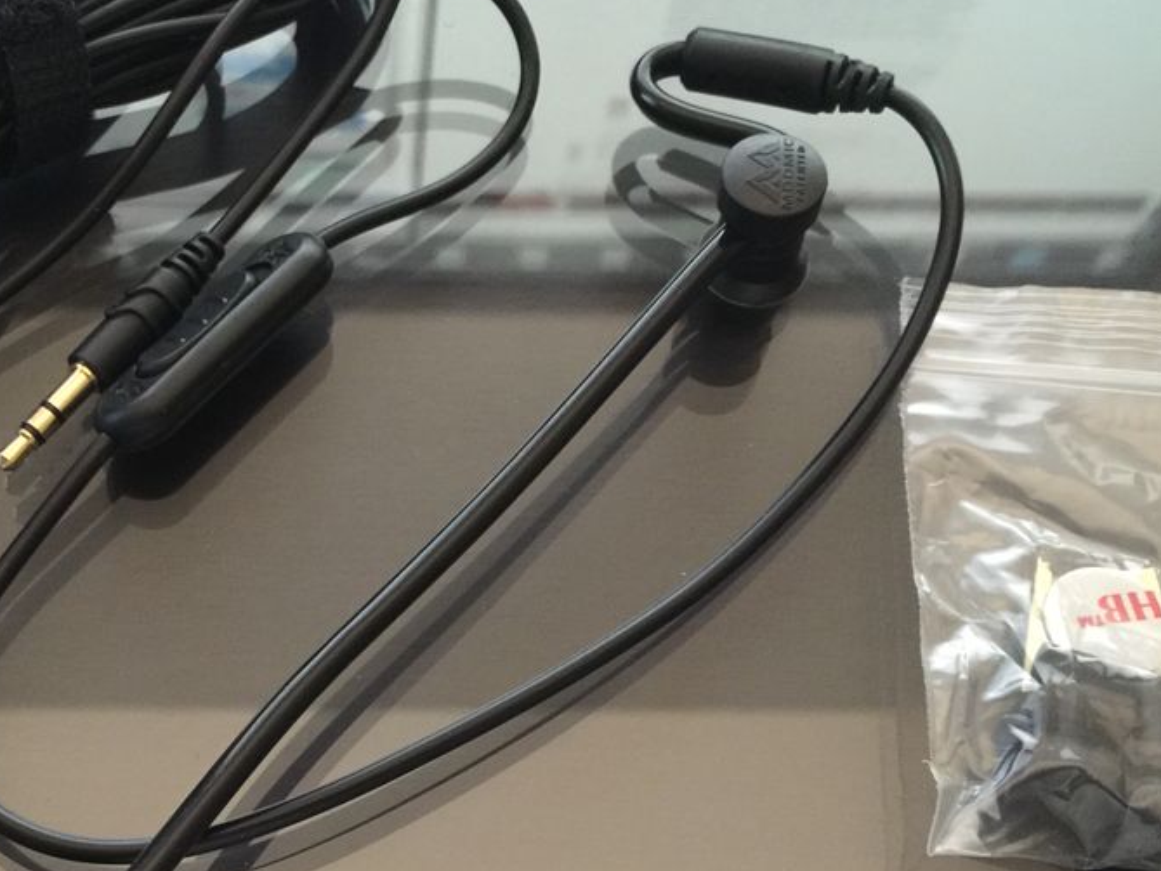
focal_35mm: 52
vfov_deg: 27.8
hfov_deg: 36.4
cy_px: 614
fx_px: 1744
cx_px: 380
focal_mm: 4.15
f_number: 2.2
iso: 125
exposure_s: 1/4
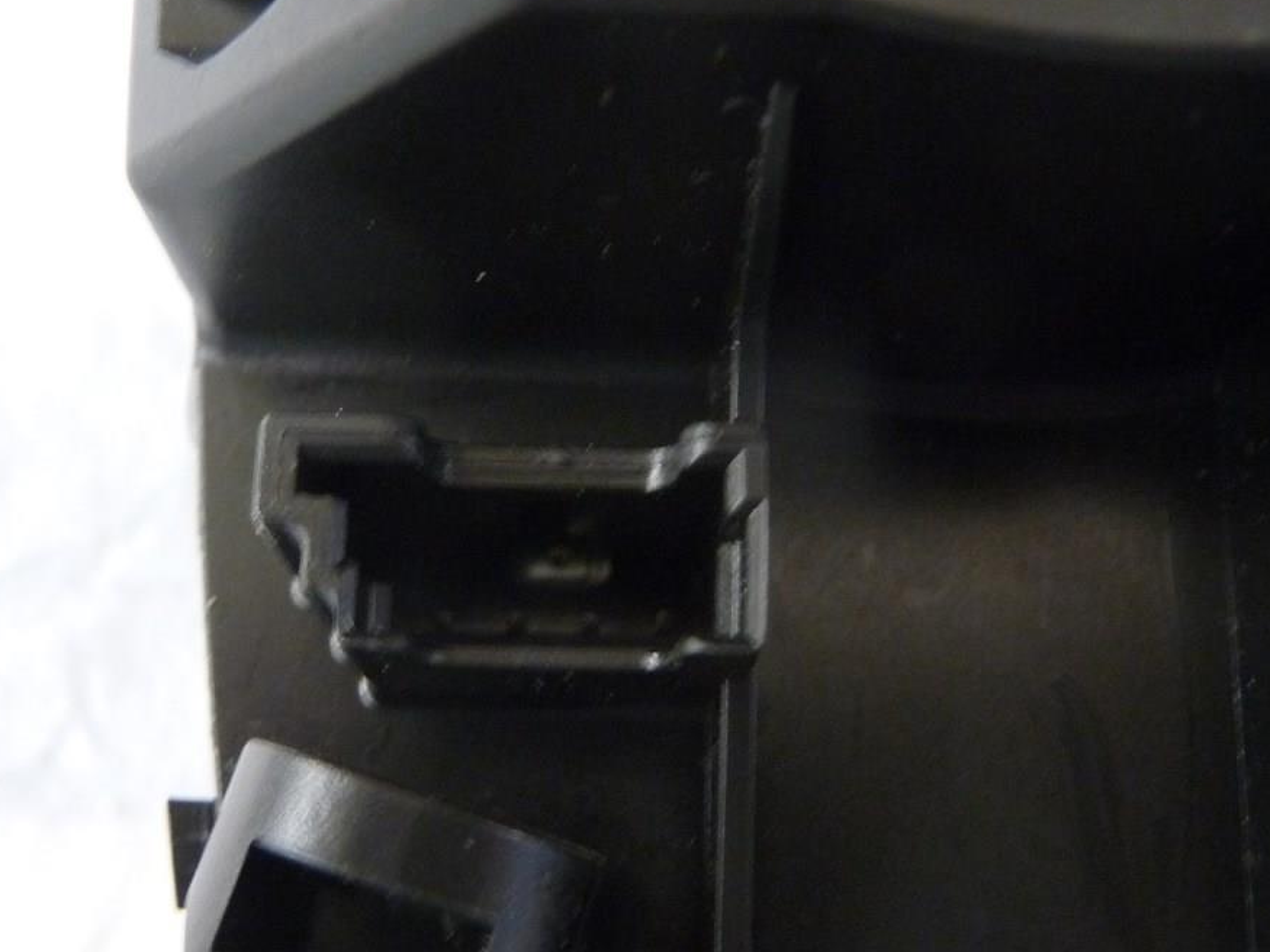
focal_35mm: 48
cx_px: 563
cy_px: 536
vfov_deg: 30.2
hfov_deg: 39.6
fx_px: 1761
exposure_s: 1/8
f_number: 3.4
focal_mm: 5
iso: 400
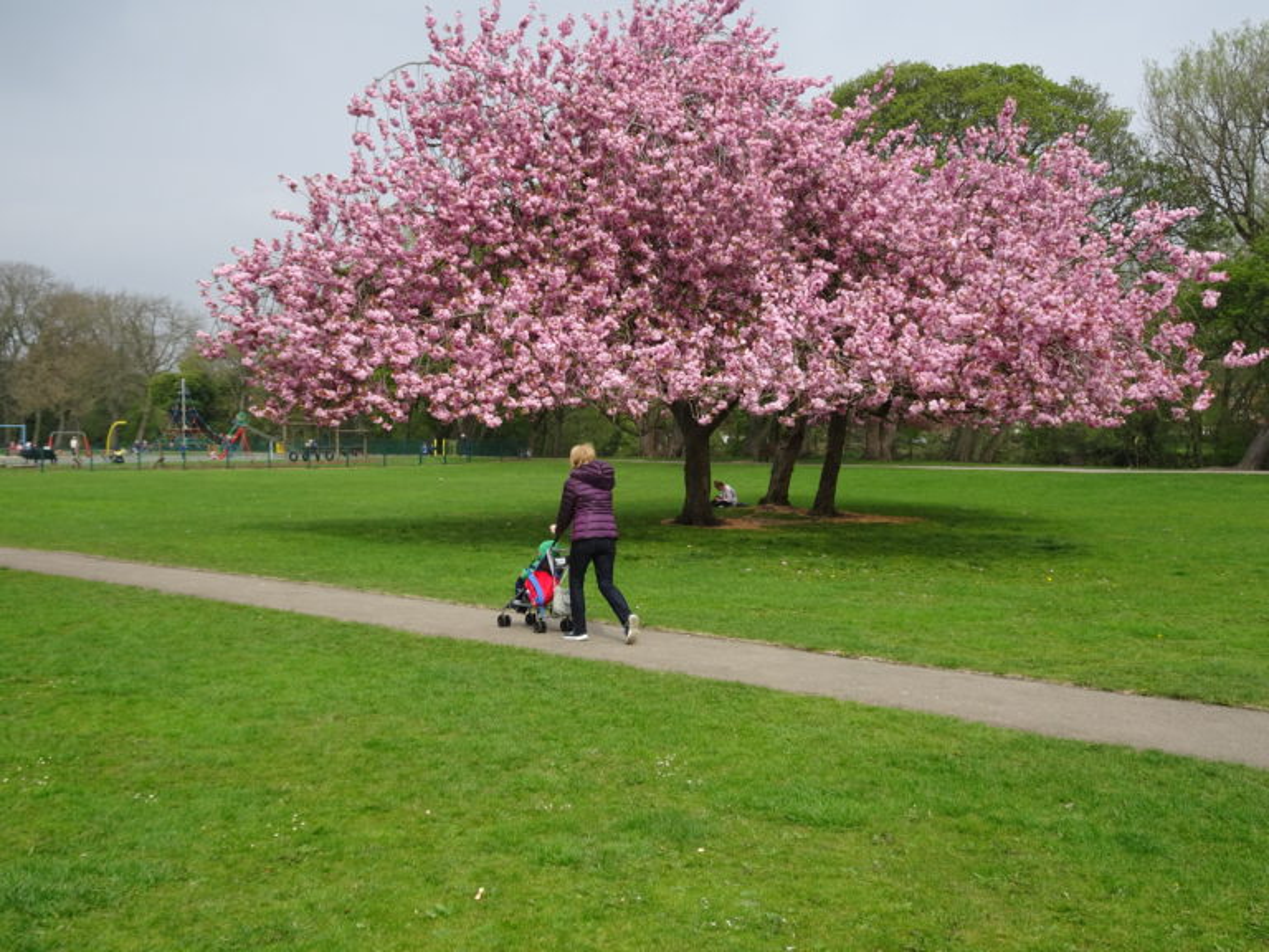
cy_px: 476
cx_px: 634
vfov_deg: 41.8
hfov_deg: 54.0
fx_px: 1246
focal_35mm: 34
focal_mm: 5.79
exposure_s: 1/500
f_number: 4
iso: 80
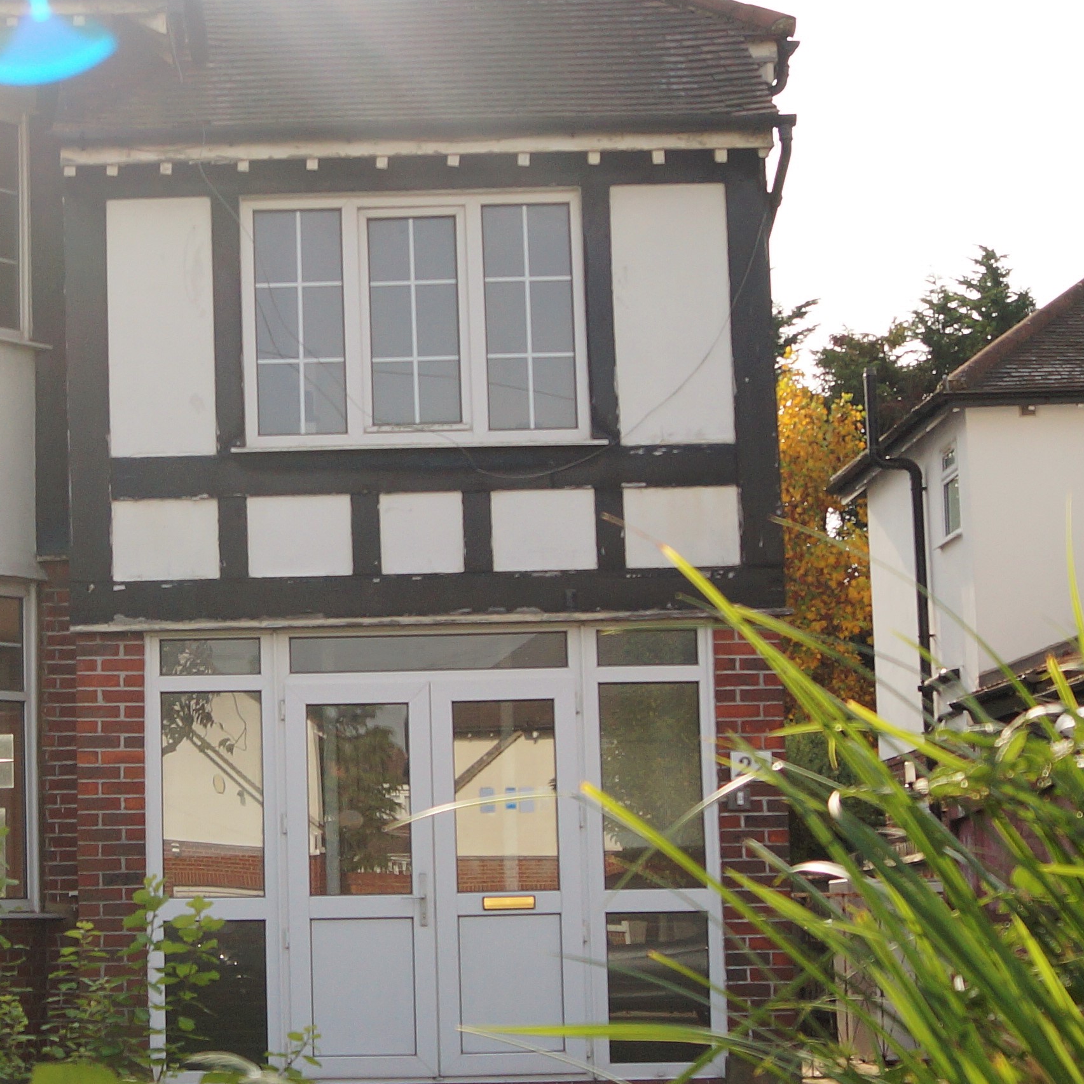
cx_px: 203
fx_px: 3755
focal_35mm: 106
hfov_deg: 16.3
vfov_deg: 16.4
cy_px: 626
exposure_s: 1/1250
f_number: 4.5
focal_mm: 26
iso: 200
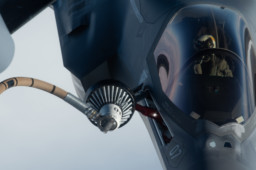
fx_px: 1728
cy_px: 102
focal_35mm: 243
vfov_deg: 5.7
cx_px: 107
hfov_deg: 8.5
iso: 100
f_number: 11
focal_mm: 200
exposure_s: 1/200
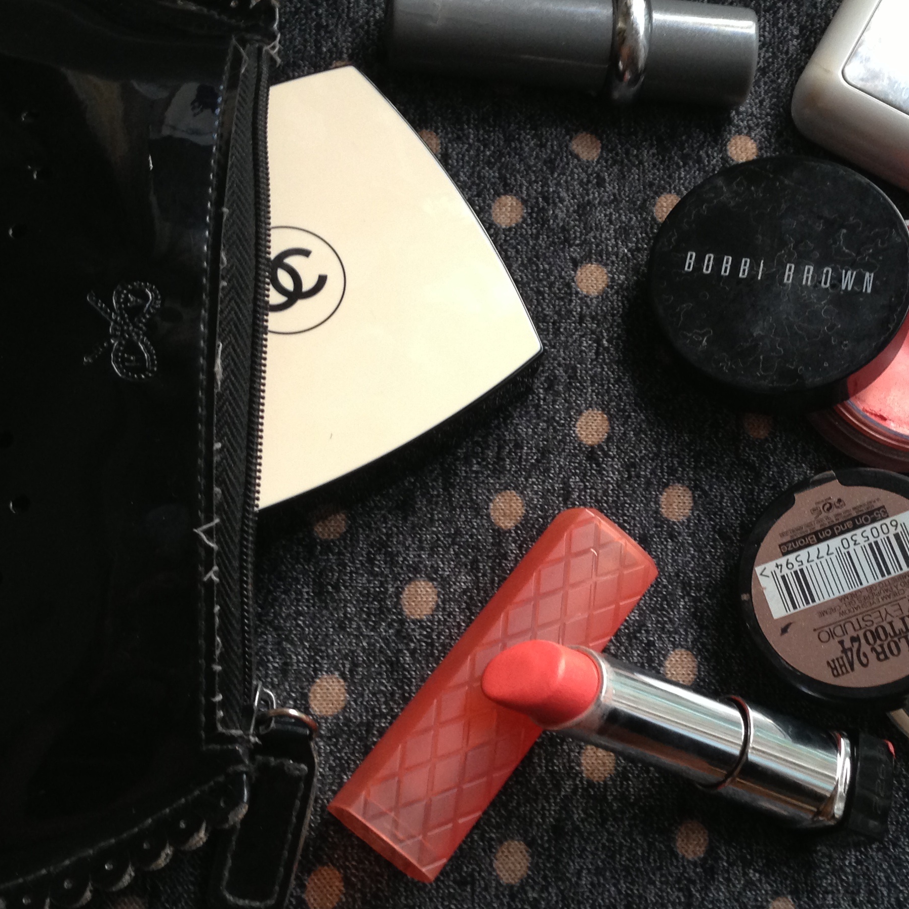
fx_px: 1575
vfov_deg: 32.2
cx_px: 590
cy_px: 439
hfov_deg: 32.0
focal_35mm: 53
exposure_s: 1/20
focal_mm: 4.13
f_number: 2.4
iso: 125
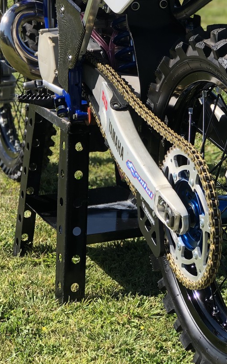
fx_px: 1159
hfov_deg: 11.2
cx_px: 126
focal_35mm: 117
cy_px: 43
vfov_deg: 17.6
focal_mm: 6.6
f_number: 2.8
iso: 20
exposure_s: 1/410
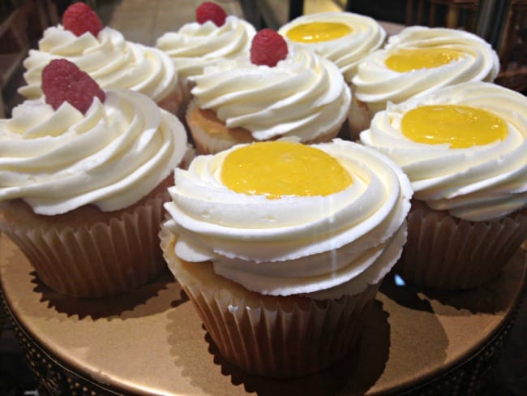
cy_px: 198
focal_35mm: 33
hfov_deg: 55.3
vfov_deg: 43.0
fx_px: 503
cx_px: 264
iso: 64
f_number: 2.4
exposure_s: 1/20
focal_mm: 4.12
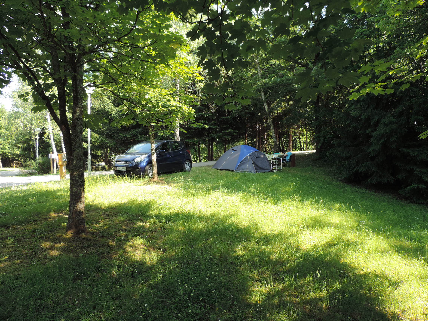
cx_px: 214
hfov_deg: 71.6
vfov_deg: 56.8
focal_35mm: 24
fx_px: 297
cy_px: 160
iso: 80
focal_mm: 4.3
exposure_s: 1/100
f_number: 3
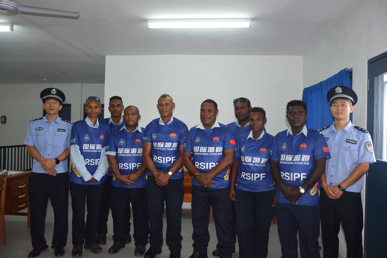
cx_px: 194
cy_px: 129
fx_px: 322
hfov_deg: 61.9
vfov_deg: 43.6
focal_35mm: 30
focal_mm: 20
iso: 800
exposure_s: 1/80
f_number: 4.5
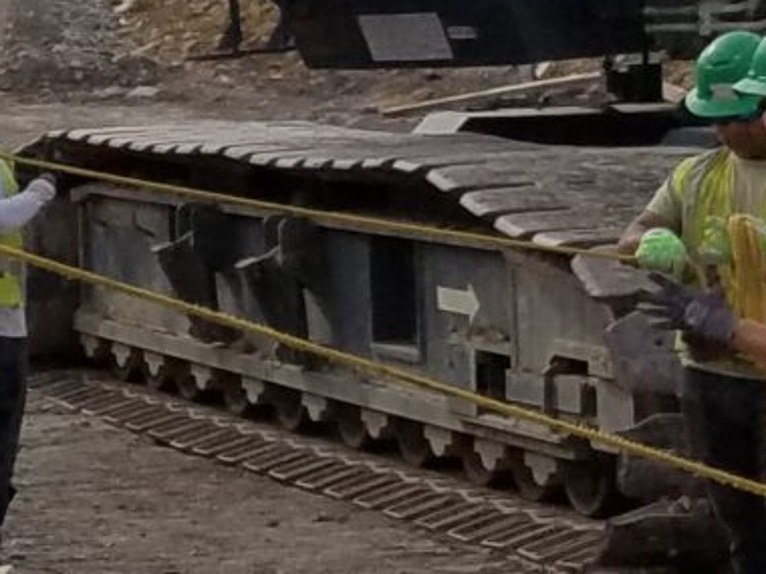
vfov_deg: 8.4
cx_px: -1445
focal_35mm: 175
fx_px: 3872
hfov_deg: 9.3
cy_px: 10
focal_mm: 4.2
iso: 50
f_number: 1.7
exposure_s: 1/4688
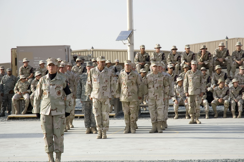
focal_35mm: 126
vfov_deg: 10.9
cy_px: 93
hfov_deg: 16.3
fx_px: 853
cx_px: 131
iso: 200
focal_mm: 70
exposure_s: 1/400
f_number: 5
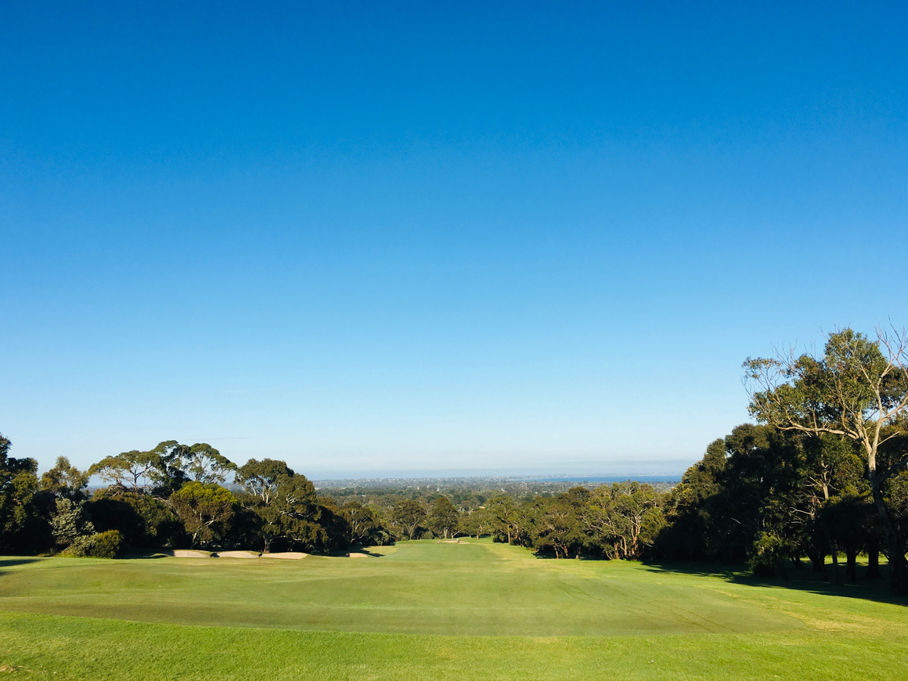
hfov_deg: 60.0
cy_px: 344
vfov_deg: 46.8
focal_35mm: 30
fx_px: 787
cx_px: 452
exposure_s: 1/1923
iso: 25
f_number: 2.2
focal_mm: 4.15
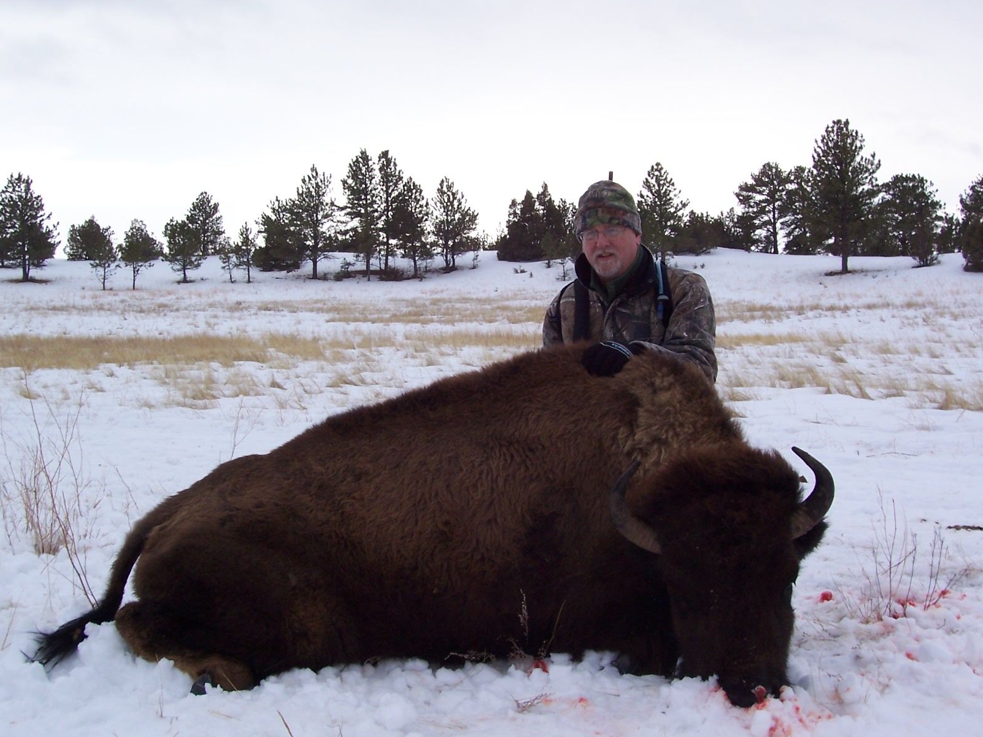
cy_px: 380
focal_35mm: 44
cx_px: 482
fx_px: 1250
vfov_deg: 32.9
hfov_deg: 42.9
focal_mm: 7
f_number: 5.6
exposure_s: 1/180
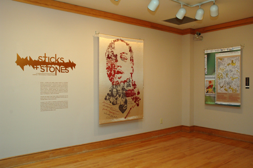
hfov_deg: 57.3
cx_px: 126
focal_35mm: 33
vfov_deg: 39.9
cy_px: 84
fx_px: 232
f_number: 5.6
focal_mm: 22
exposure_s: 1/80
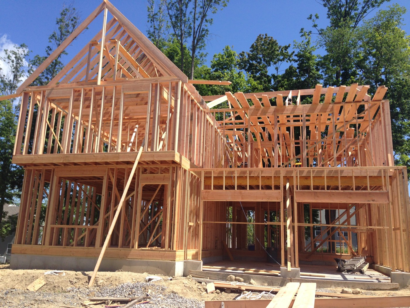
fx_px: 391
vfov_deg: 42.9
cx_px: 205
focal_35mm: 33
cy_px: 154
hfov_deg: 55.4
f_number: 2.4
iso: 50
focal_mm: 4.12
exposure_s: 1/1232
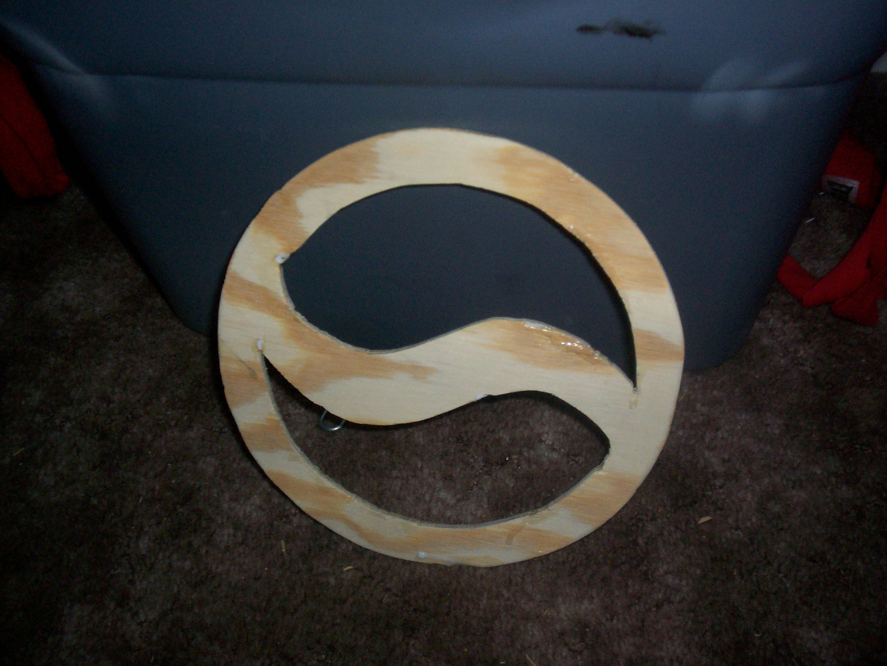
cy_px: 333
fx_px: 922
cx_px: 444
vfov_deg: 39.7
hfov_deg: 51.4
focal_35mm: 36
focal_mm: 5.9
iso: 140
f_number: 4.5
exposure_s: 1/90.5
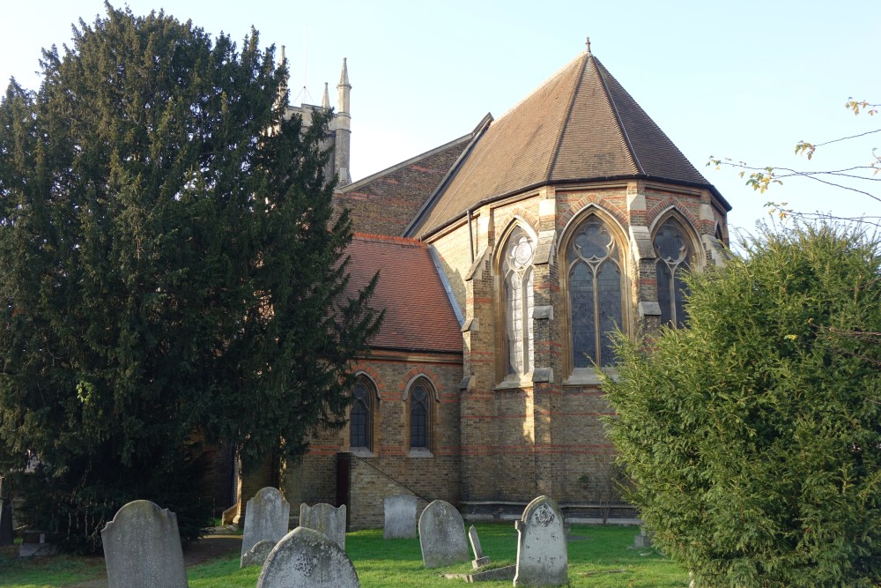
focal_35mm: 36
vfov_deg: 36.9
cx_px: 440
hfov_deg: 53.1
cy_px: 294
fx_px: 881
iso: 125
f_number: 3.5
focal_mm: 13.1
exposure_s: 1/200
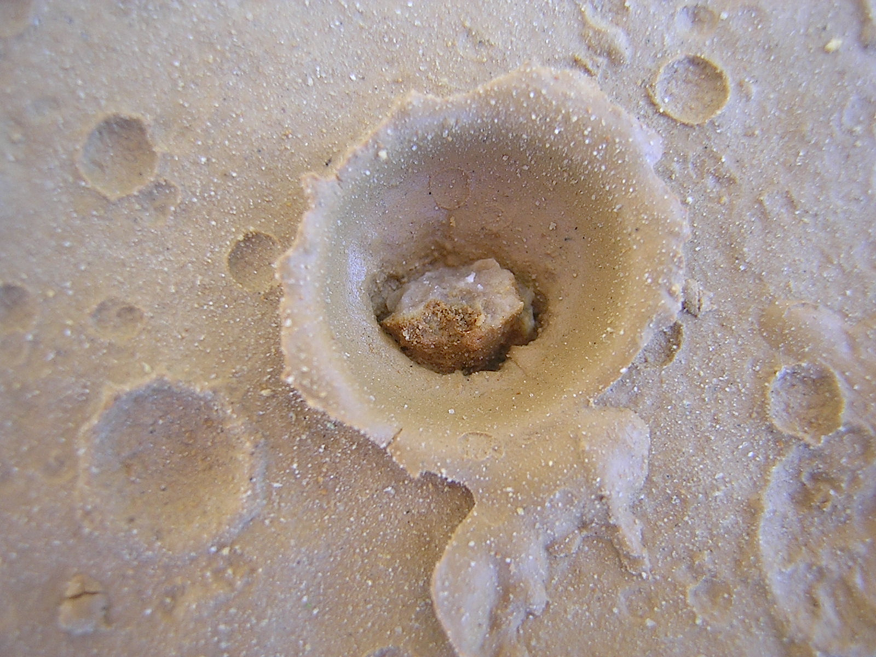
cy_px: 328
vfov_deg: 39.7
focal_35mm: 36
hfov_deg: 51.4
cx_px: 438
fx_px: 911
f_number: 2.6
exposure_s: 1/136
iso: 100
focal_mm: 4.7
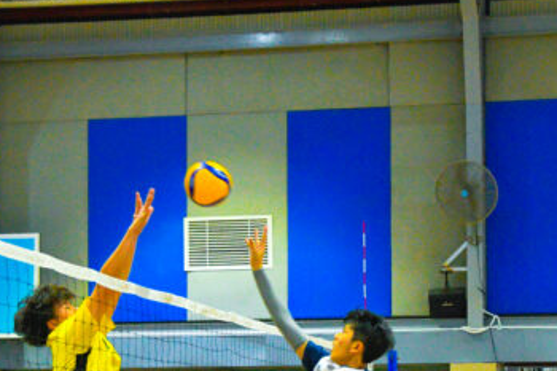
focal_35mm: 112
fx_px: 1732
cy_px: 360
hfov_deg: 18.2
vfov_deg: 12.1
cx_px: 345
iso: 3200
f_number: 5
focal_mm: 34
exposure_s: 1/250
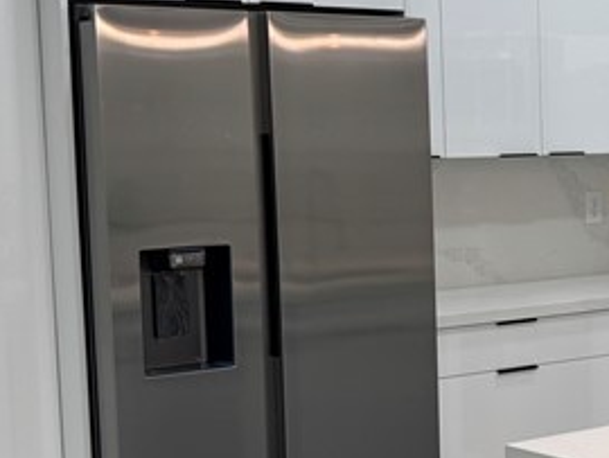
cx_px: 738
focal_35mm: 91
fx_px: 1602
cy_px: 282
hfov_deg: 20.1
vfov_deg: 16.2
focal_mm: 6.76
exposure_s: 1/120
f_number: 1.78
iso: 80
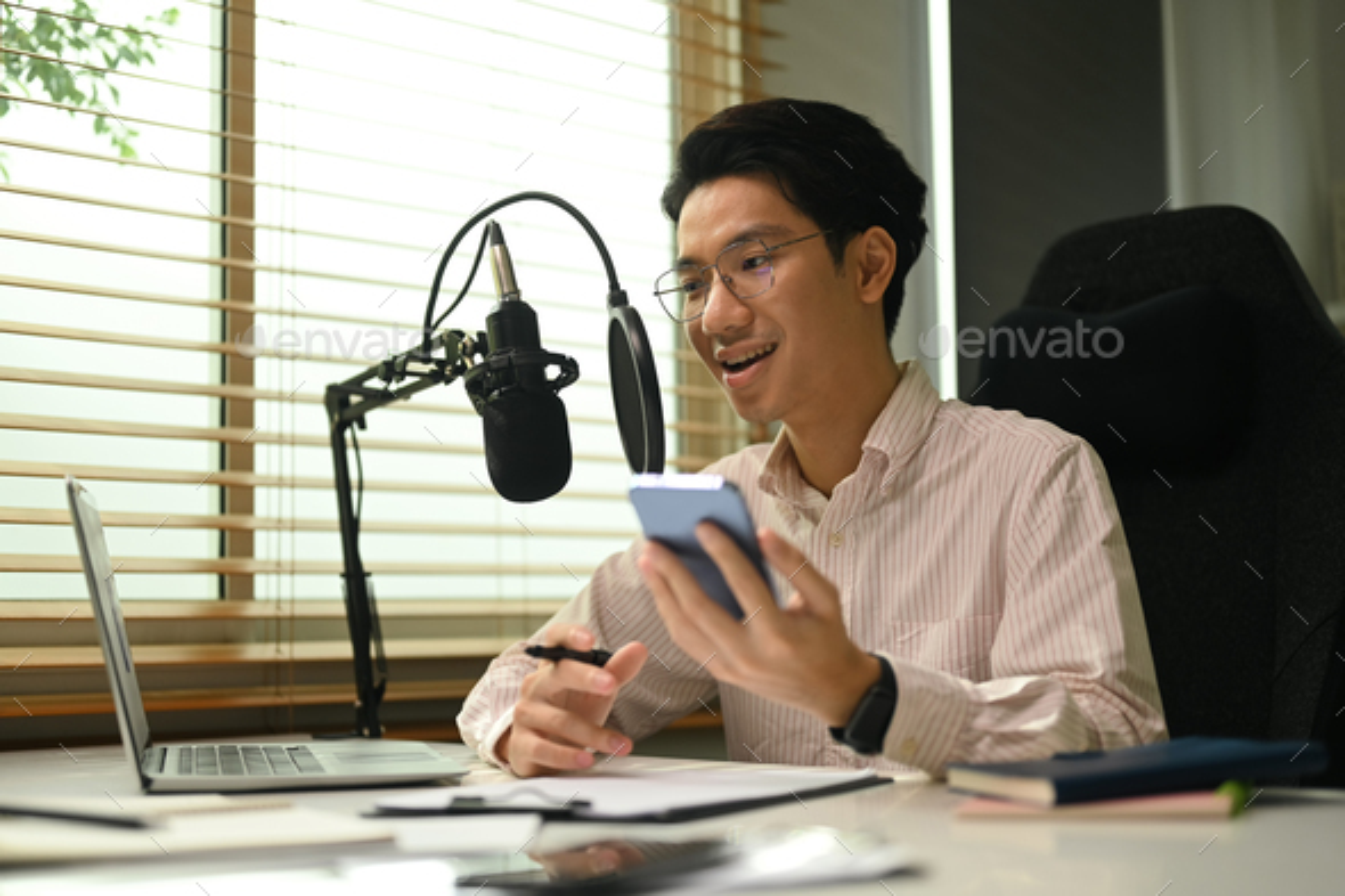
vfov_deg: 27.0
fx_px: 1867
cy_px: 448
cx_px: 672
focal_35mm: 50
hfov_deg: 39.6
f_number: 2
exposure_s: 1/500
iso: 400
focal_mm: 50
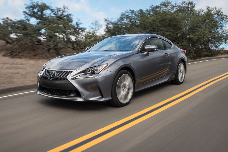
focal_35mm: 35
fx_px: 222
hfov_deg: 54.4
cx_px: 114
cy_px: 76
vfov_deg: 37.8
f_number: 16
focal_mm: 35
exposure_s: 1/20
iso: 125
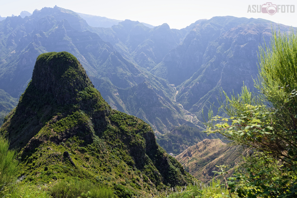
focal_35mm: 36
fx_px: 297
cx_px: 148
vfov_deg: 36.9
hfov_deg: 53.1
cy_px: 99
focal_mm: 24
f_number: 4.5
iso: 100
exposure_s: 1/80
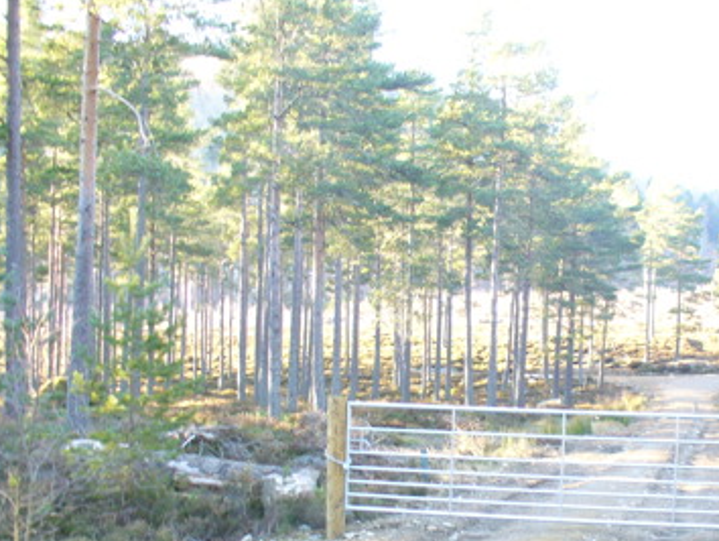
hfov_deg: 35.0
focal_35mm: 54
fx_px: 1122
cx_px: 503
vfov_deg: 26.8
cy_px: 388
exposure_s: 1/25
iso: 80
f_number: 2.8
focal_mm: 6.1
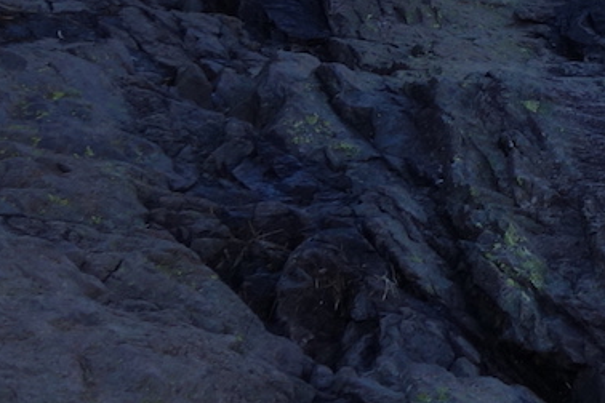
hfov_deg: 11.7
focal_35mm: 148
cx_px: 1388
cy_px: -386
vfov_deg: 8.8
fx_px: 2487
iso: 125
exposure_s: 1/125
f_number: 5.6
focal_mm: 10.4
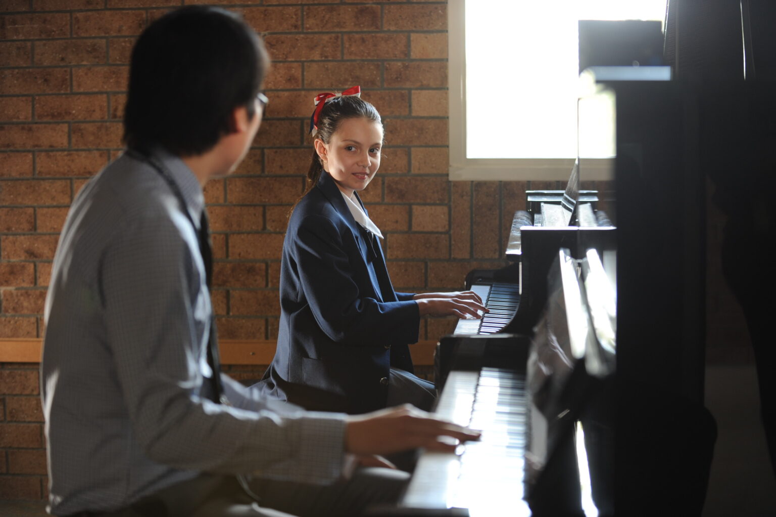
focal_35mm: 75
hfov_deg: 27.0
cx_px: 388
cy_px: 258
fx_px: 1616
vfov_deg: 18.2
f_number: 2.8
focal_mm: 75
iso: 400
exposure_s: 1/30
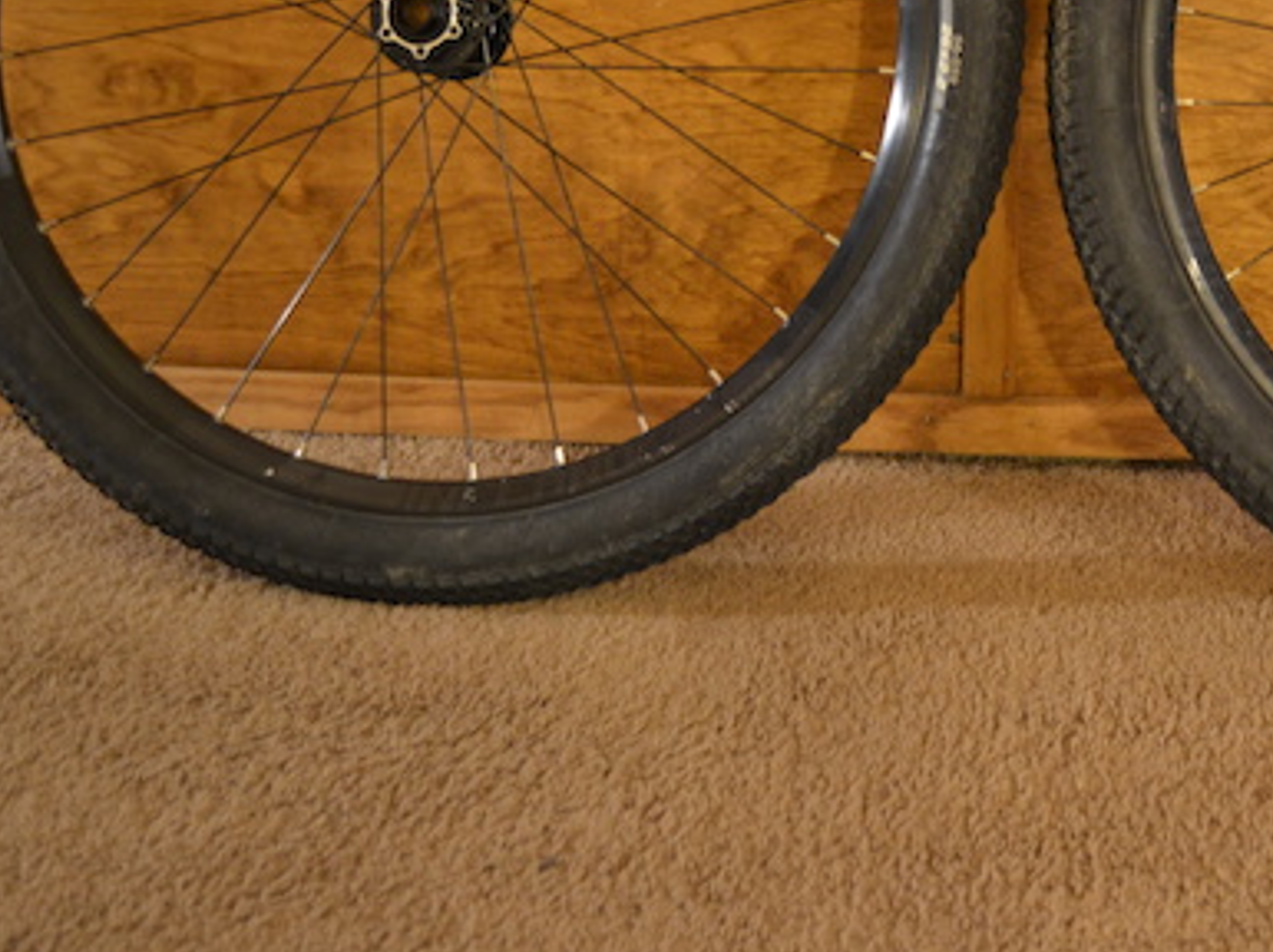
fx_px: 2425
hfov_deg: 28.7
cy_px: 174
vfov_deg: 21.9
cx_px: 1048
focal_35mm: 66
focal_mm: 22
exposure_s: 1/2
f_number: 3.8
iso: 800
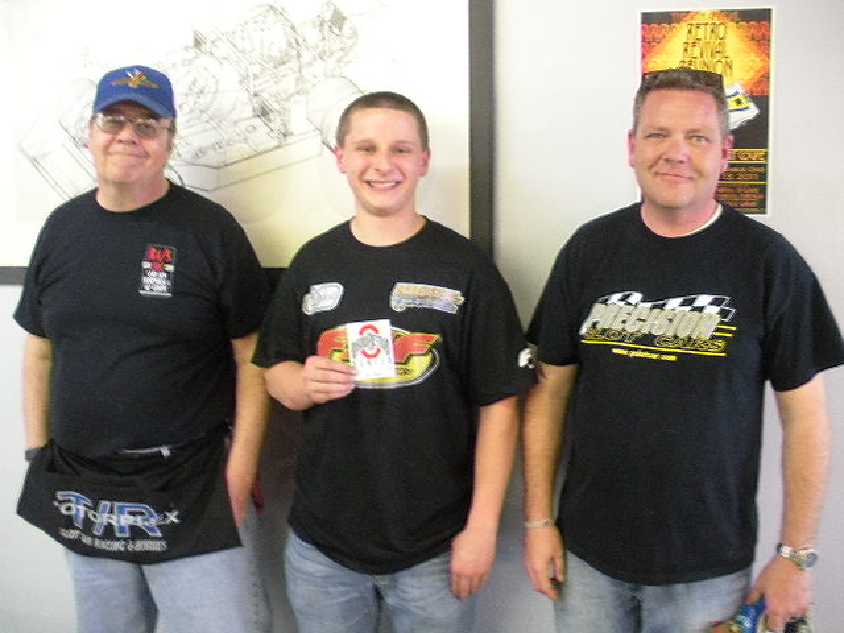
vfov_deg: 39.7
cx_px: 422
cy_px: 316
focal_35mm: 36
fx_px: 878
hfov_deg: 51.4
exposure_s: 1/10.1
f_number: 3.5
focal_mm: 6.3
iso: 400
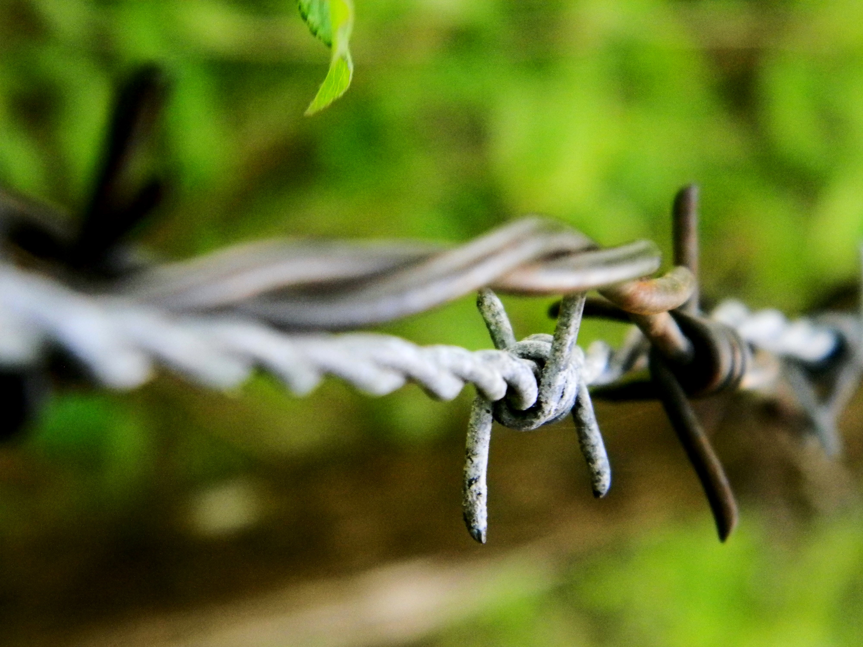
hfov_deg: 18.7
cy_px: 324
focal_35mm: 105
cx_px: 432
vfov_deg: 14.1
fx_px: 2618
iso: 200
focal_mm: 19
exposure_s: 1/8.3
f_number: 4.7
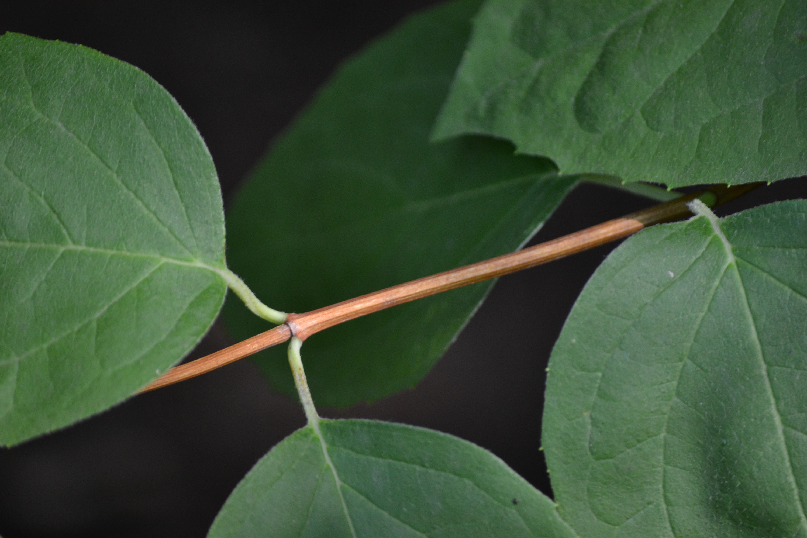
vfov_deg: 4.6
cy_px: 269
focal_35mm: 300
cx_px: 404
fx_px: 6724
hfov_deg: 6.9
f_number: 5.6
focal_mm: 200
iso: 800
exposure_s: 1/125
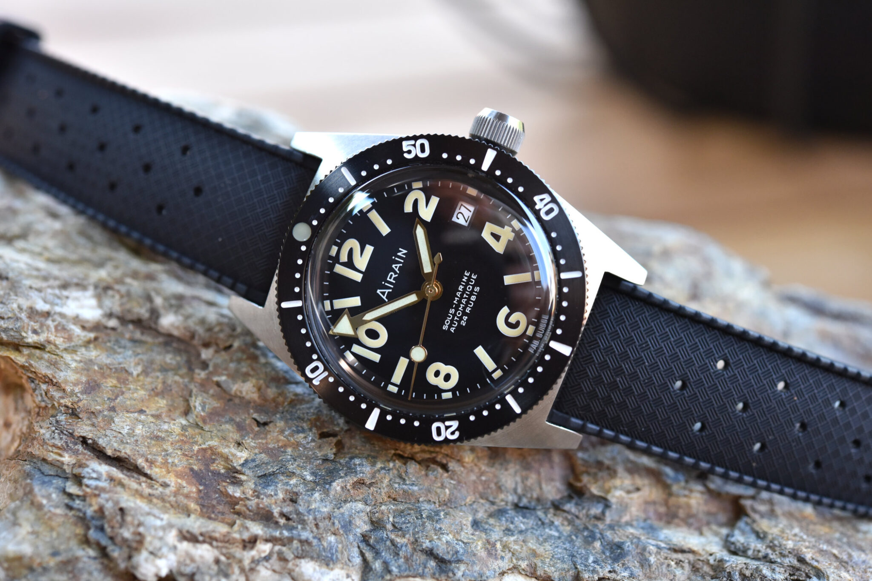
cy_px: 290
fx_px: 1453
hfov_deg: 33.4
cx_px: 436
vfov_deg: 22.6
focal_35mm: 60
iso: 2000
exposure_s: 1/400
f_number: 5.6
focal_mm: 60
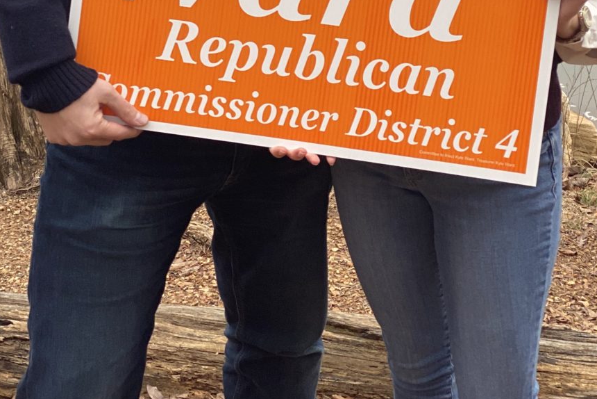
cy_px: -97
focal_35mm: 116
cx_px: 376
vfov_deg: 11.6
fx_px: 1924
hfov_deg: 17.6
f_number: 2
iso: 50
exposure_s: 1/122
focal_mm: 6
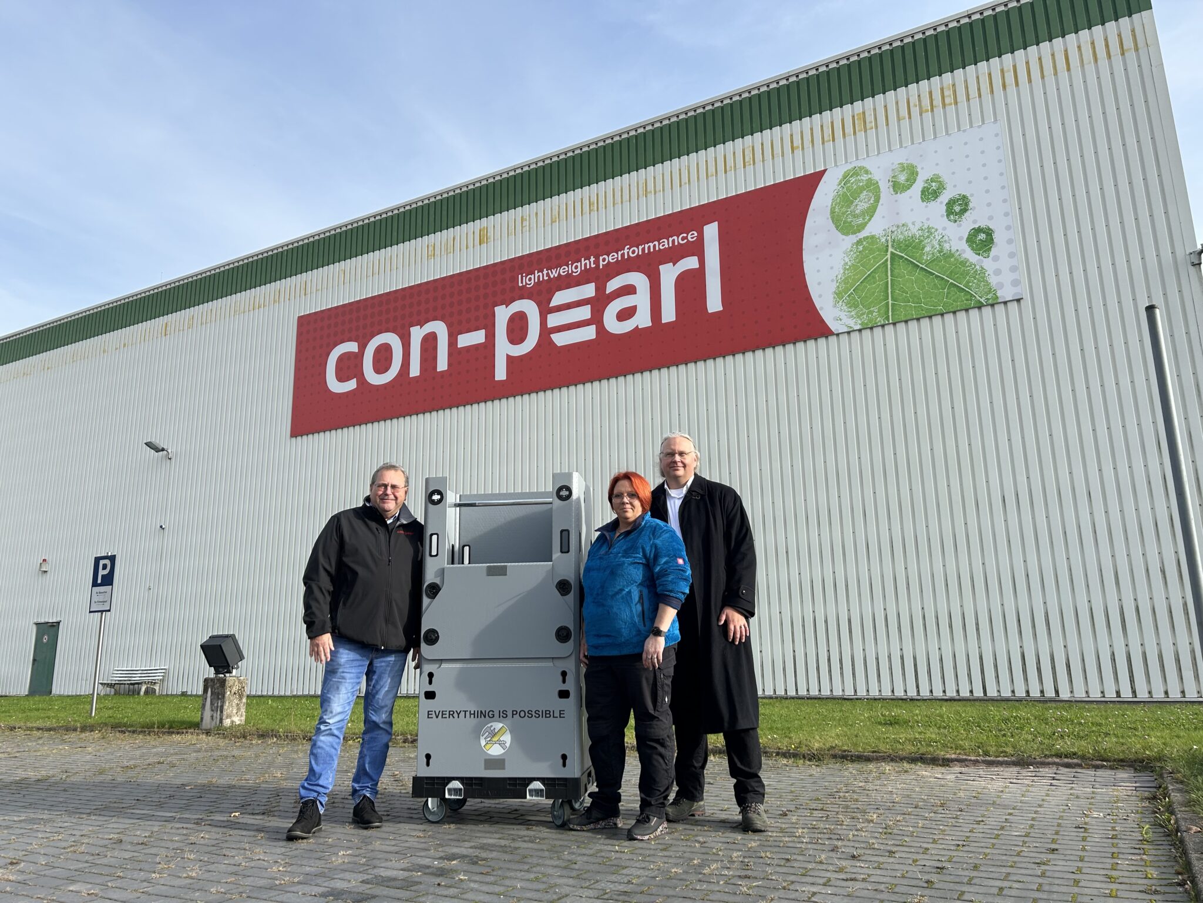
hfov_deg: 67.3
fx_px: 904
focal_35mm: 26
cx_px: 602
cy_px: 452
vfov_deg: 53.1
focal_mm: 5.7
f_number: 1.5
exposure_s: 1/2123
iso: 50
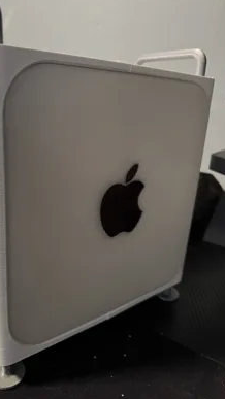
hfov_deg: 42.5
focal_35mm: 27
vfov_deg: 69.8
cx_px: 78
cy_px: 196
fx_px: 286
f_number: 1.78
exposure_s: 1/30
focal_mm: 6.76
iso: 1600
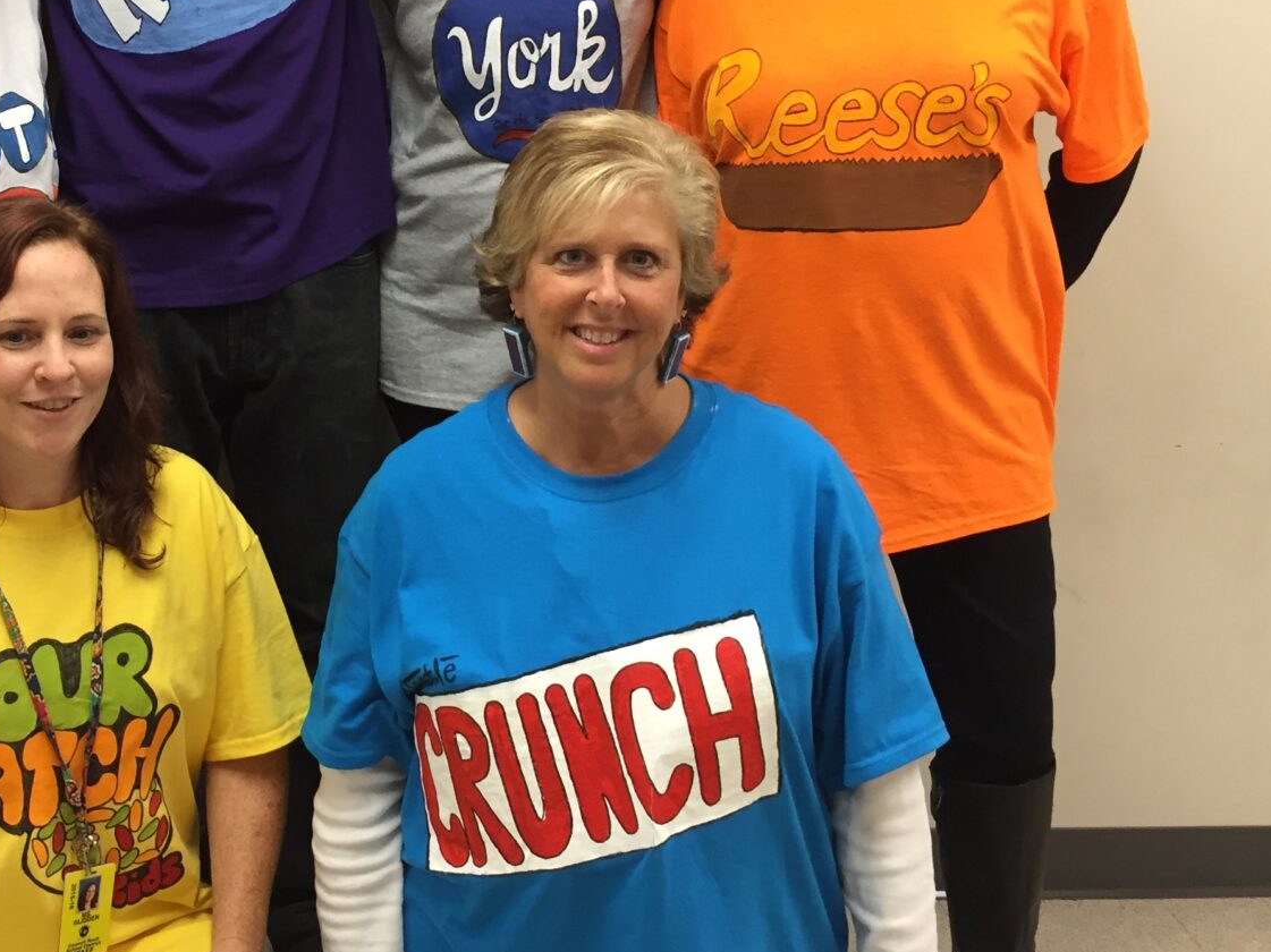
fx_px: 1945
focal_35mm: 53
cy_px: 262
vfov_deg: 27.2
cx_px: 262
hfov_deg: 35.1
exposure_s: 1/30
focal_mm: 4.15
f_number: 2.2
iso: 80
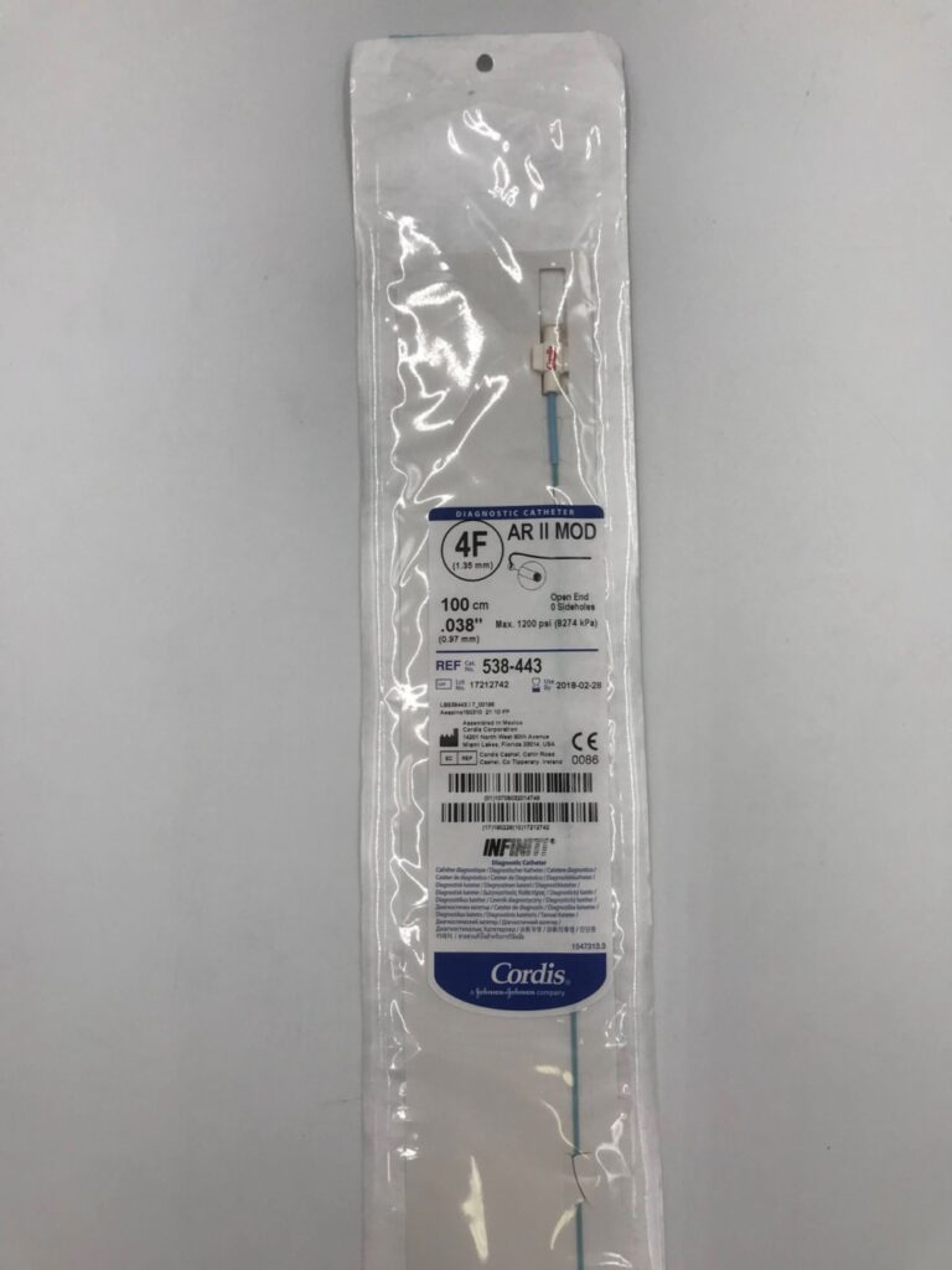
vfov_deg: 63.4
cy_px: 635
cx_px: 476
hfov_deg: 49.7
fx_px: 1027
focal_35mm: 28
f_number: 1.8
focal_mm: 3.99
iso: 20
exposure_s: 1/238
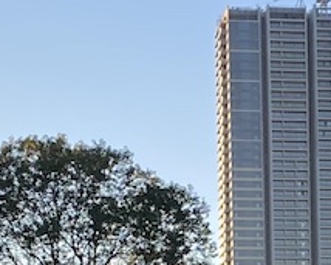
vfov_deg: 8.4
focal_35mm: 178
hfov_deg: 10.7
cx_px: 388
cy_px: 478
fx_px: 1743
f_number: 1.8
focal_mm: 4.25
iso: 32
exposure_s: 1/827
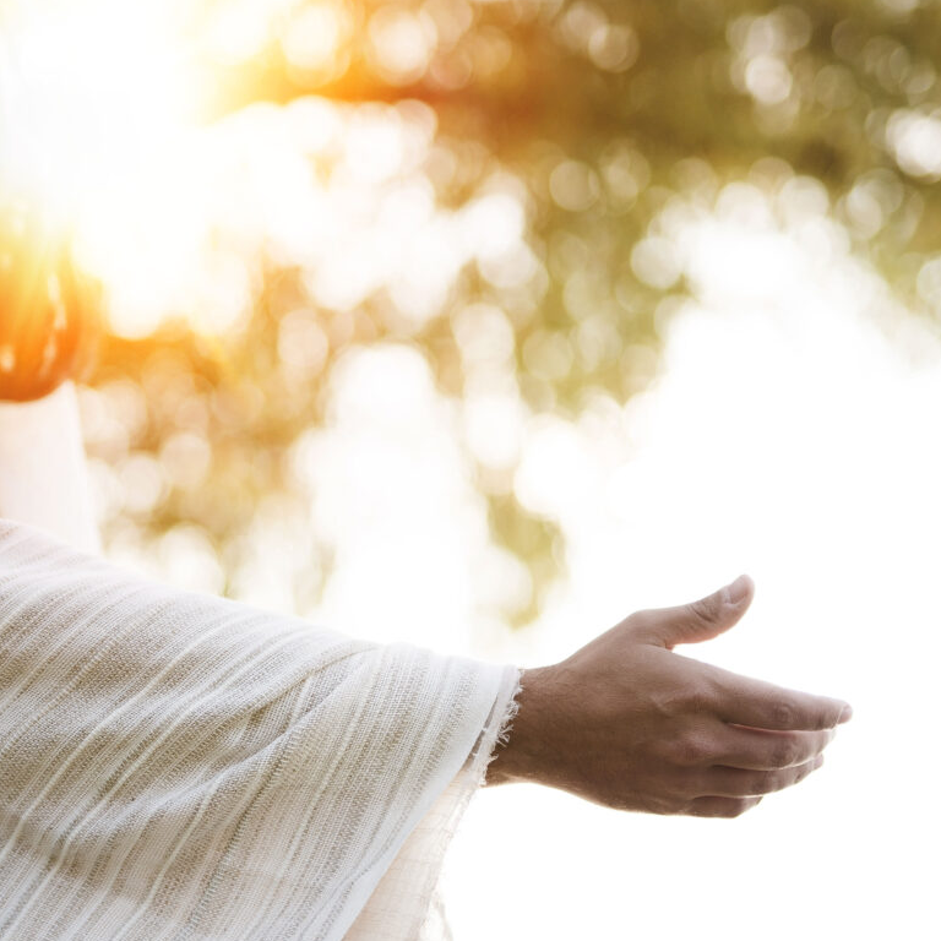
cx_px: 459
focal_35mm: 85
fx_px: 2614
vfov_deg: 20.4
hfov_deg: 20.4
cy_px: 516
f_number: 1.4
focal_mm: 50
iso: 50
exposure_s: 1/1600
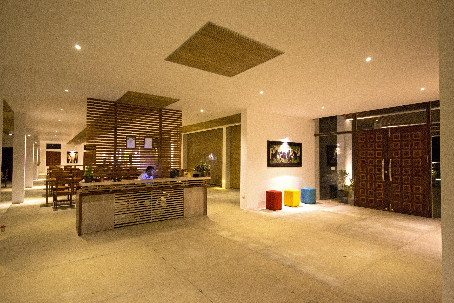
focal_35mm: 18
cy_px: 152
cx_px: 227
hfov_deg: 90.0
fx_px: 227
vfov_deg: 67.4
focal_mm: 12
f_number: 5.6
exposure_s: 1/13
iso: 3200
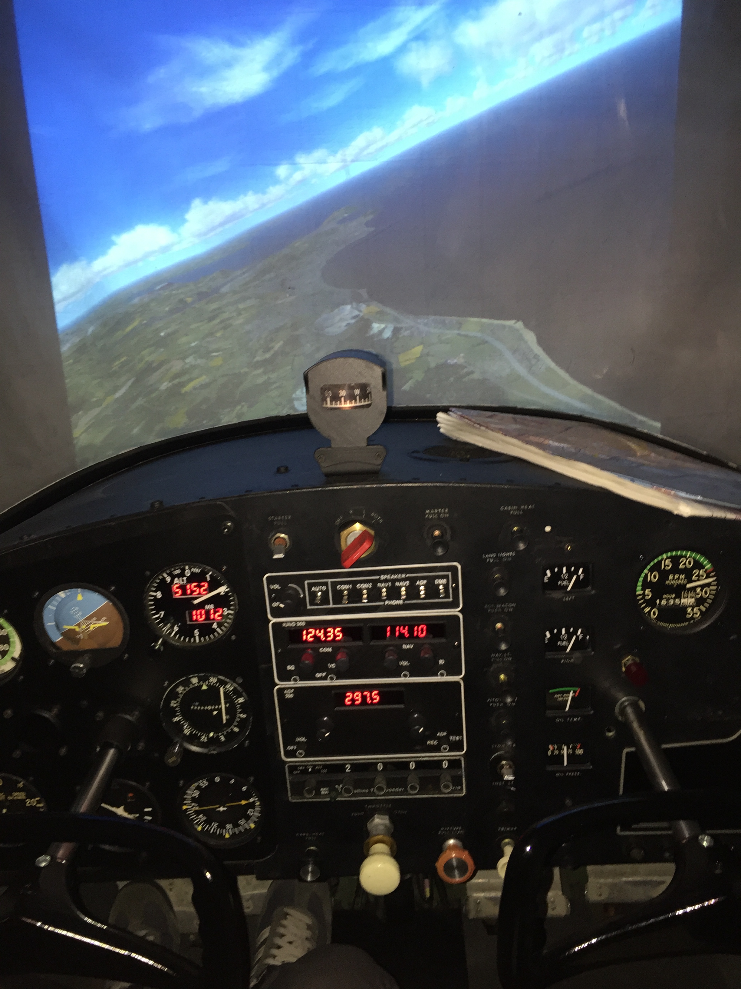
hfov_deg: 48.2
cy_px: 494
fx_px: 828
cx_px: 370
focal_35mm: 29
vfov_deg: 61.7
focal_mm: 4.15
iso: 125
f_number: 2.2
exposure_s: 1/33
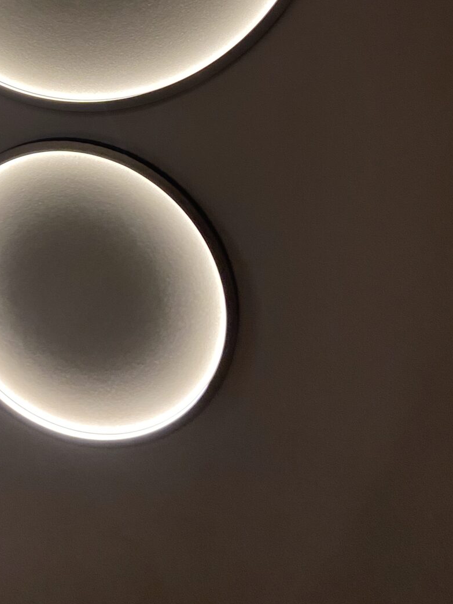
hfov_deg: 27.2
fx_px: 890
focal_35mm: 51
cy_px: 46
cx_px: 14
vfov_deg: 35.0
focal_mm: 4.25
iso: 200
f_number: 1.8
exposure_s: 1/59
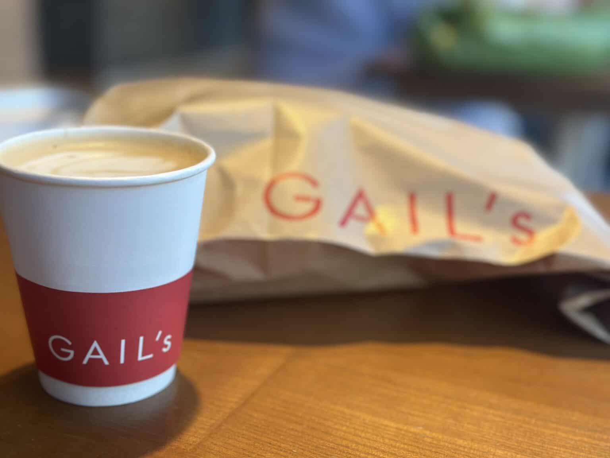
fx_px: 846
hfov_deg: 39.7
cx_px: 305
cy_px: 229
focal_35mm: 48
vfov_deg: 30.3
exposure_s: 1/264
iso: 80
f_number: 1.78
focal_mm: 6.86
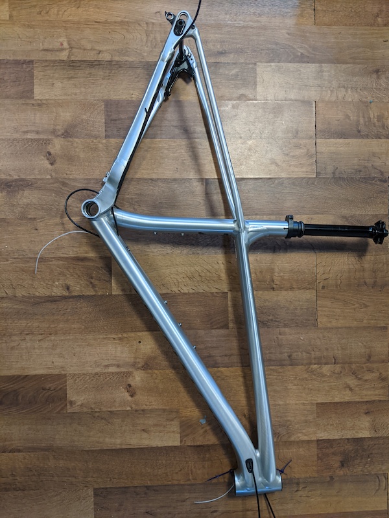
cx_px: 194
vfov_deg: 65.3
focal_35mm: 27
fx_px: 405
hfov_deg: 51.4
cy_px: 259
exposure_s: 1/24
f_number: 1.8
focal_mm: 4.44
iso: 114
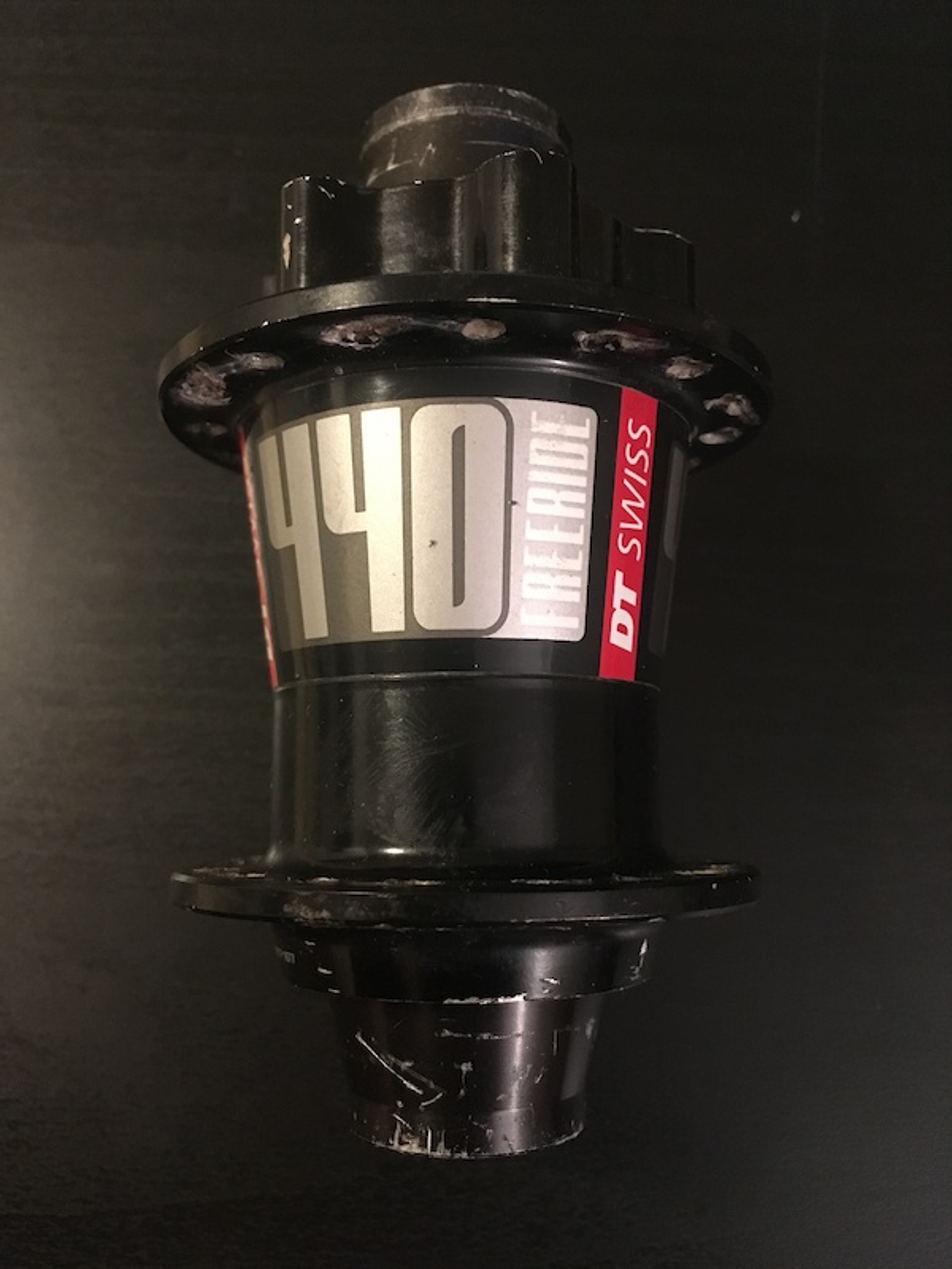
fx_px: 1063
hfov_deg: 48.2
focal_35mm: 29
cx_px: 476
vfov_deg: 61.7
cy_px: 634
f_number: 2.2
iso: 320
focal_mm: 4.15
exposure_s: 1/15
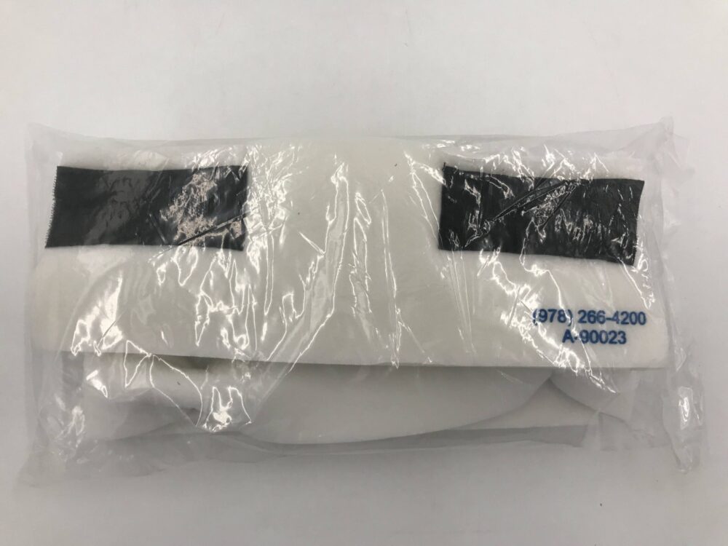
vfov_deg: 49.7
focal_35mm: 28
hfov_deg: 63.4
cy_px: 273
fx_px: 589
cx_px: 364
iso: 25
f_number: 1.8
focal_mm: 3.99
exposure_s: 1/40
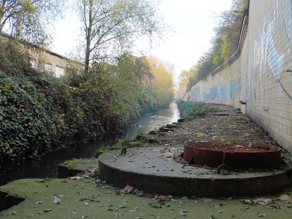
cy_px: 108
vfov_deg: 30.3
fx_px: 405
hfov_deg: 39.6
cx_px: 144
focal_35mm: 48
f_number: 4.2
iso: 100
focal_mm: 8.5
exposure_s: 1/80
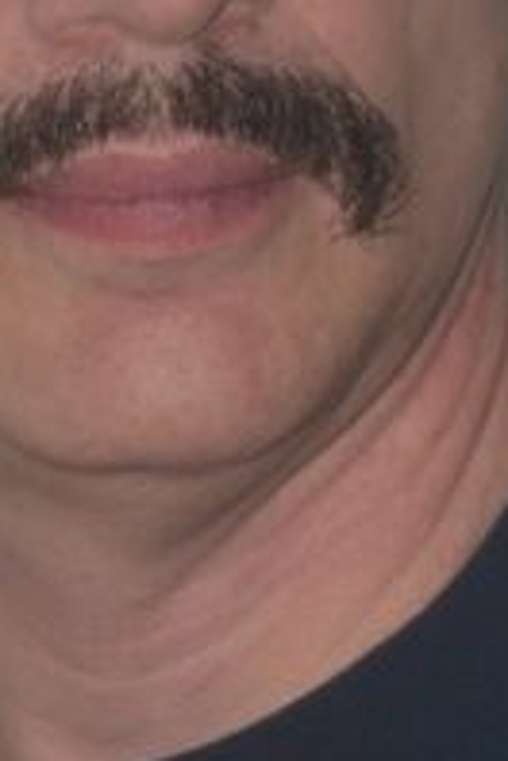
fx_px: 10136
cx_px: 177
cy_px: 584
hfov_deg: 2.9
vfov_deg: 4.3
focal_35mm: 479
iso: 220
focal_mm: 55
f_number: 8
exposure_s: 1/60
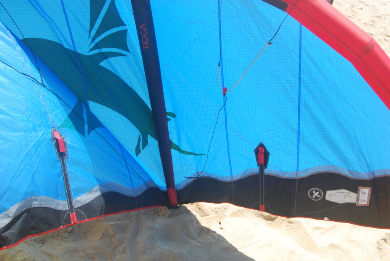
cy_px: 130
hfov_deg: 57.2
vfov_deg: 40.1
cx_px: 195
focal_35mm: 33
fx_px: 358
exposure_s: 1/200
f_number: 7.1
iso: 100
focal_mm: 22
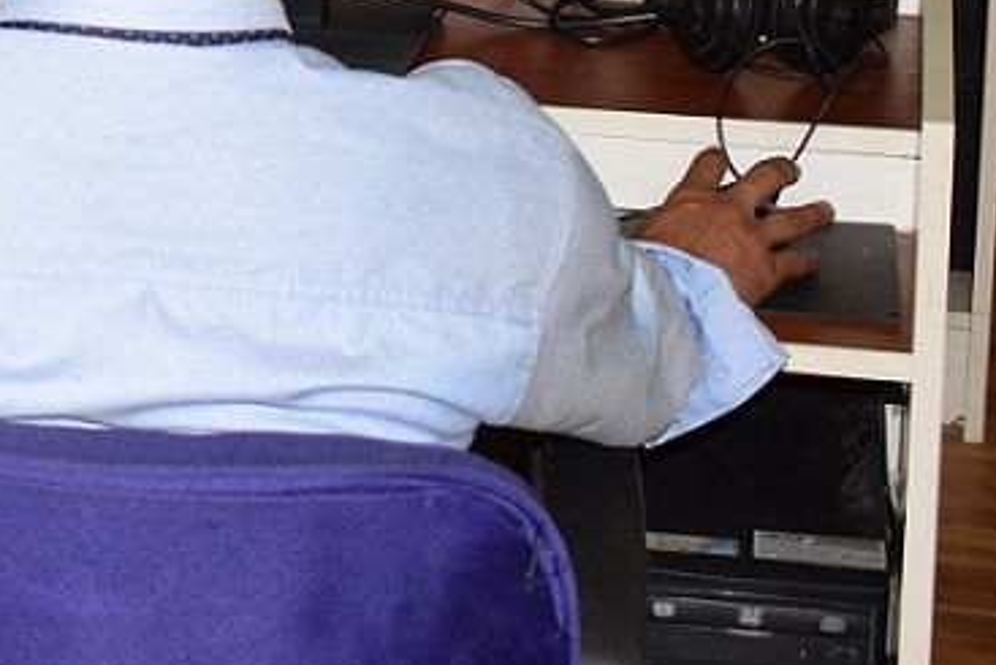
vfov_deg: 9.8
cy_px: -280
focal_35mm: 137
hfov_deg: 13.9
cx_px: -589
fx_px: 3791
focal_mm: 23
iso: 100
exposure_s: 1/60
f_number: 3.8
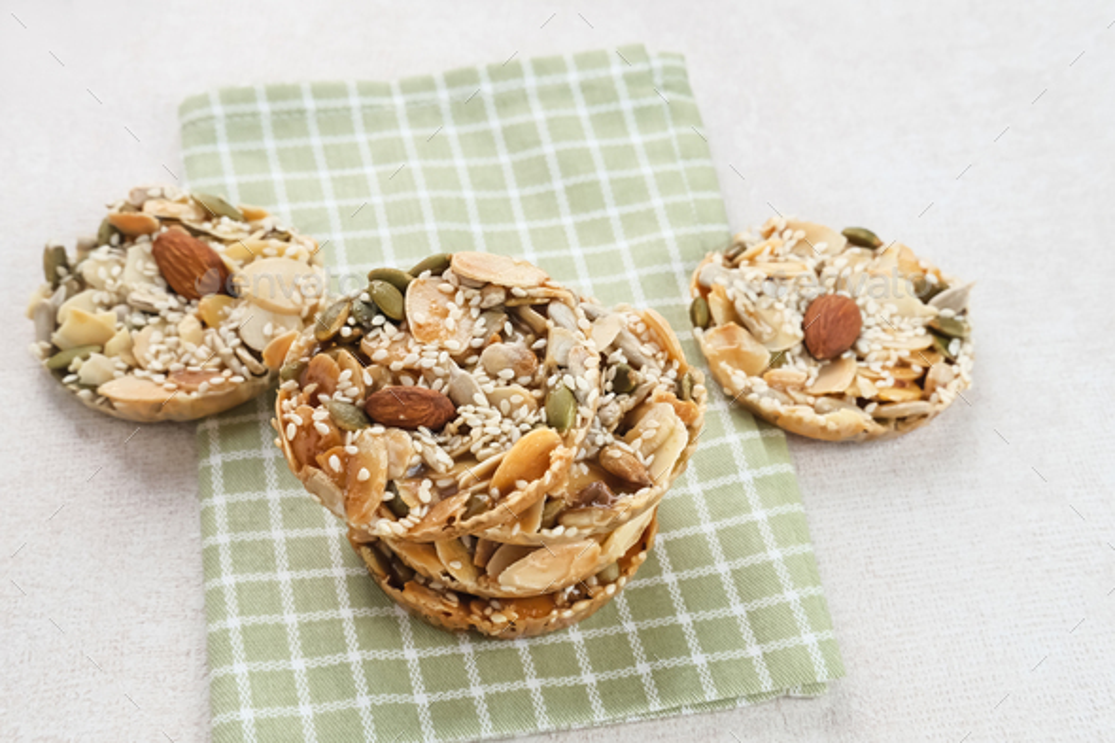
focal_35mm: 53
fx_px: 1641
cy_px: 372
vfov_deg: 25.5
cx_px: 558
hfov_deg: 37.5
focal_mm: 35
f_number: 11
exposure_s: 1/100
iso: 320
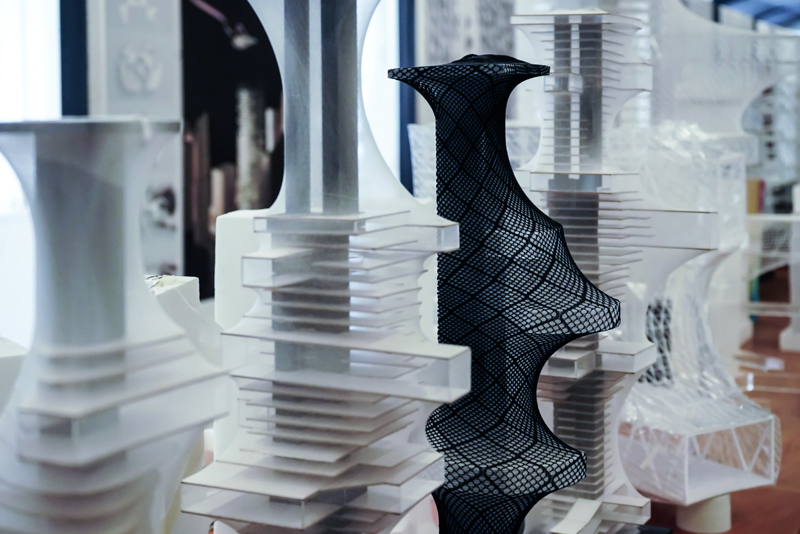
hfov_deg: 38.2
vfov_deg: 26.0
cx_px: 400
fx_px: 1156
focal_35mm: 52
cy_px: 267
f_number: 5.6
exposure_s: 1/400
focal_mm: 52
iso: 3200
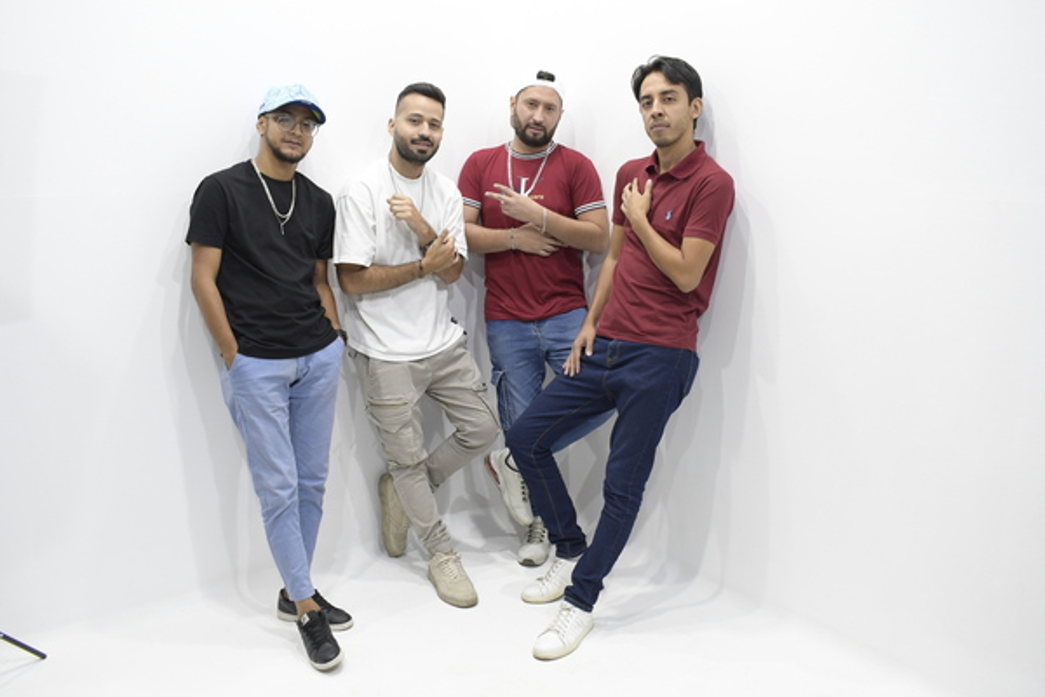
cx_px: 522
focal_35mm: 33
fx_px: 958
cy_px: 348
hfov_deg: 57.2
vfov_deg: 40.0
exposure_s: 1/100
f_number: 5.6
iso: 800
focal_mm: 22
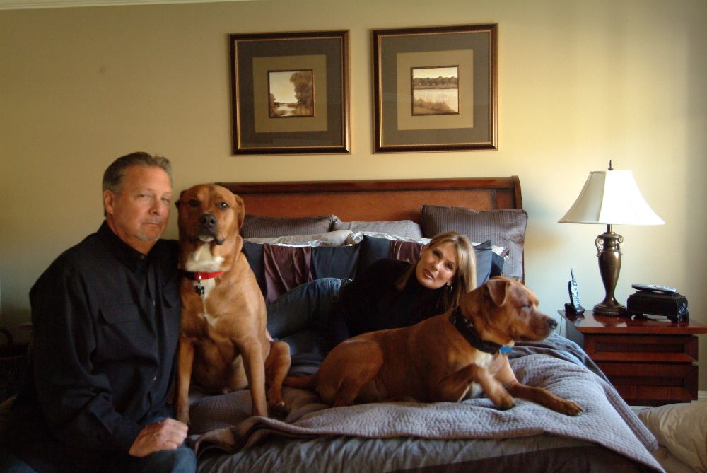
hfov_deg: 61.9
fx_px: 590
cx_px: 354
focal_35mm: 30
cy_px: 236
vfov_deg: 43.7
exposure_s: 1/30
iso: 1600
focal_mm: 20
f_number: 4
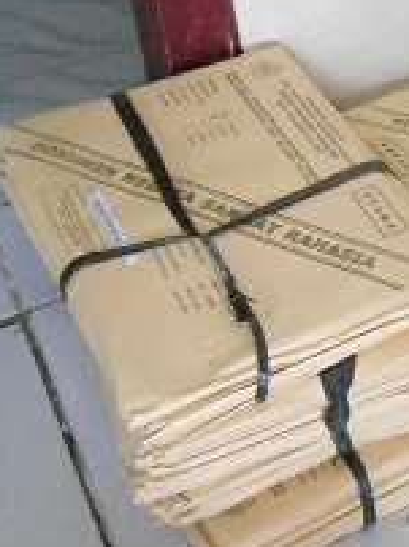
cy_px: 167
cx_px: 238
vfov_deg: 33.4
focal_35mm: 57
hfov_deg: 25.6
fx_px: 900
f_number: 3
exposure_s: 1/160
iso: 800
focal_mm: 5.6
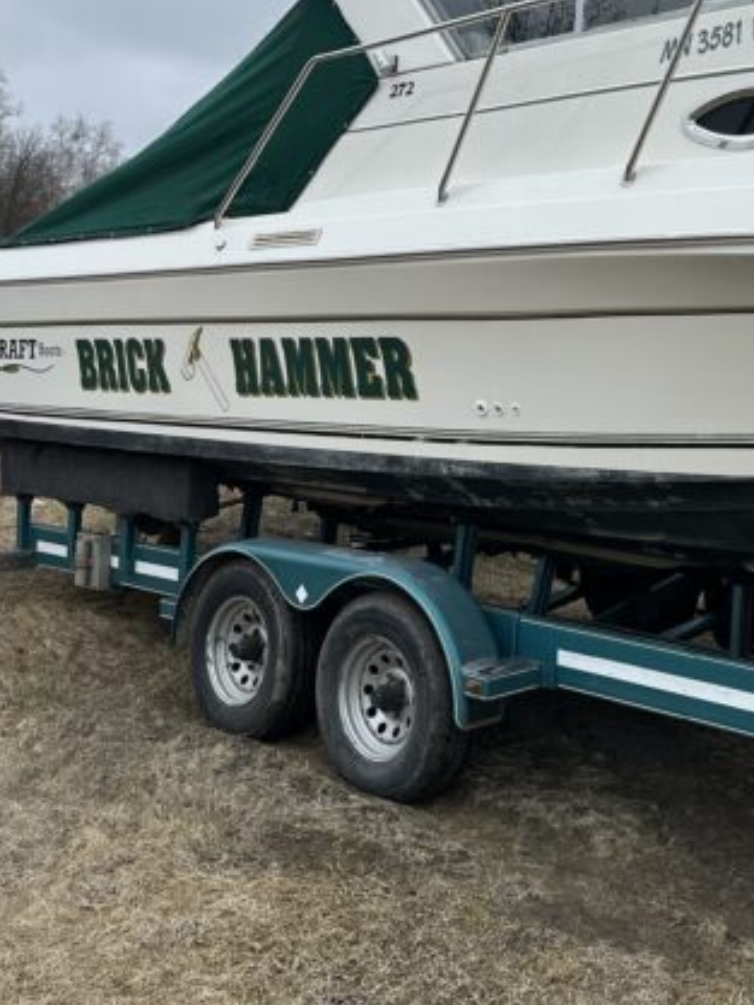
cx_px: 588
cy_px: 265
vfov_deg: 40.2
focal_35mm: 46
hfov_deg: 30.9
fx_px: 1335
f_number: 1.78
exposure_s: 1/1949
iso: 80
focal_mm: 6.86
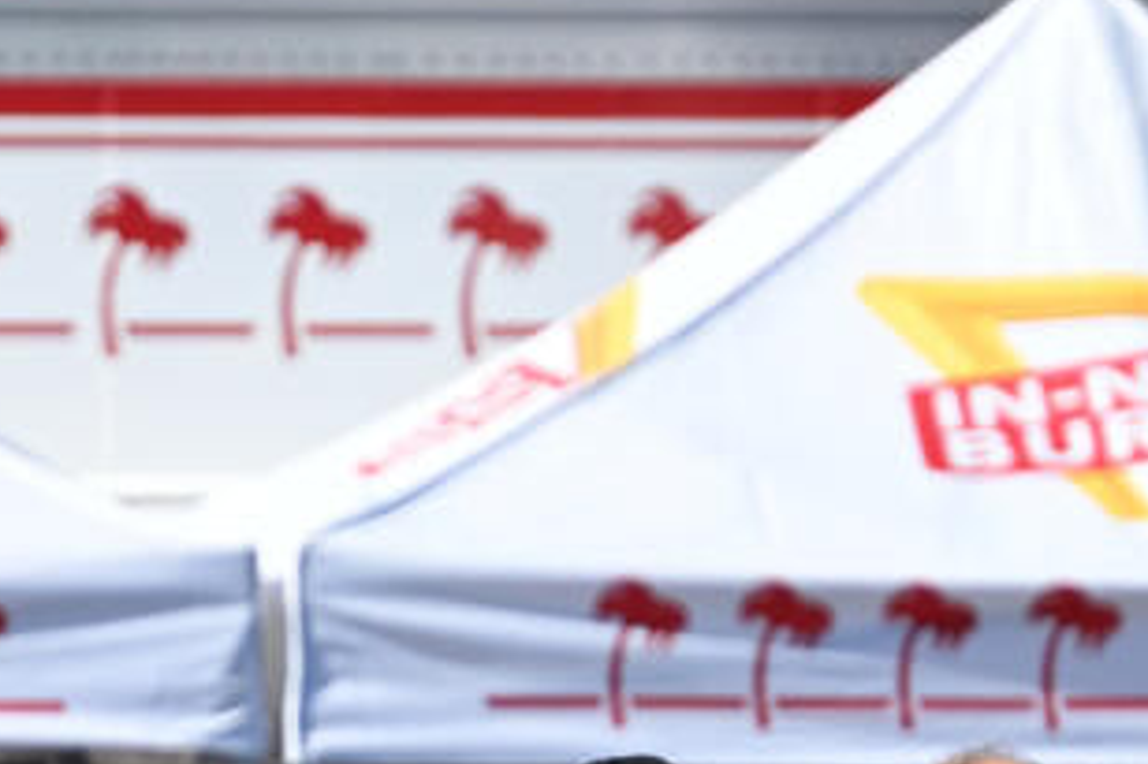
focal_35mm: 1162
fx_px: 37033
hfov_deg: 1.8
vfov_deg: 1.2
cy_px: 1297
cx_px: 268
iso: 400
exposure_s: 1/3200
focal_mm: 280
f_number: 5
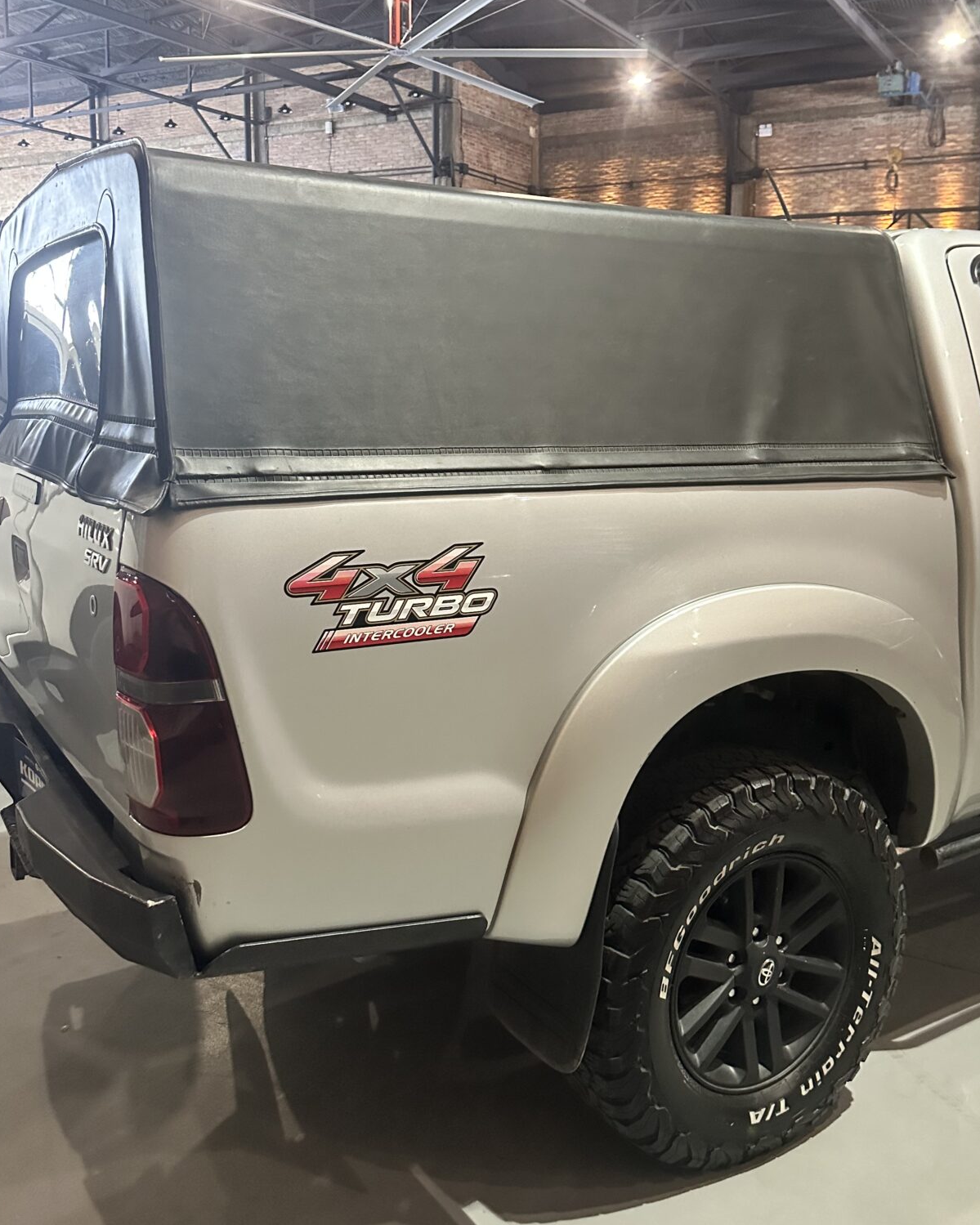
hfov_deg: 45.8
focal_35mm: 32
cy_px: 546
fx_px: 1160
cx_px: 489
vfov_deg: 55.5
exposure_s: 1/50
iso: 800
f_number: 1.78
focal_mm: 6.86
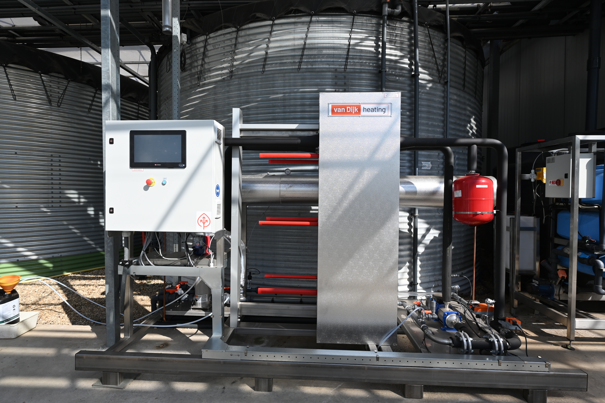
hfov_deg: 90.0
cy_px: 202
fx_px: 302
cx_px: 302
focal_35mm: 18
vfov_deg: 67.4
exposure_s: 1/320
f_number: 9
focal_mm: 18
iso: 200
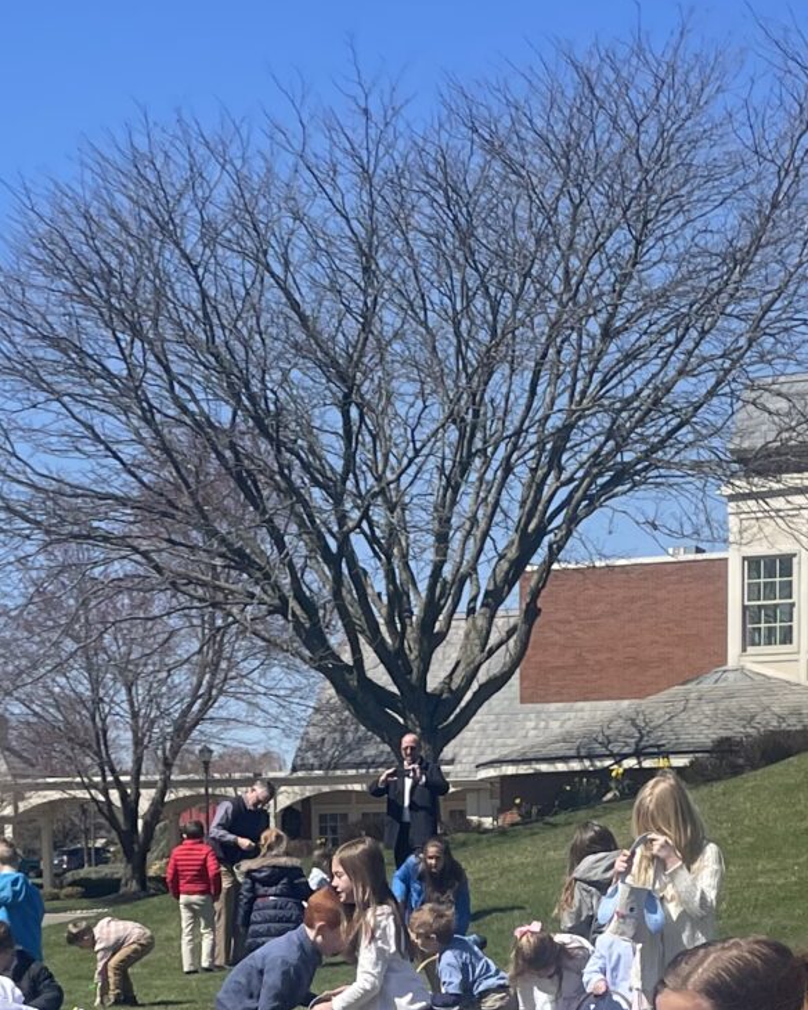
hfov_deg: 17.3
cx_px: 376
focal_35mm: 89
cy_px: 1234
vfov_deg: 20.1
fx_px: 2660
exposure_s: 1/3040
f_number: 1.6
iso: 32
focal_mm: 4.2
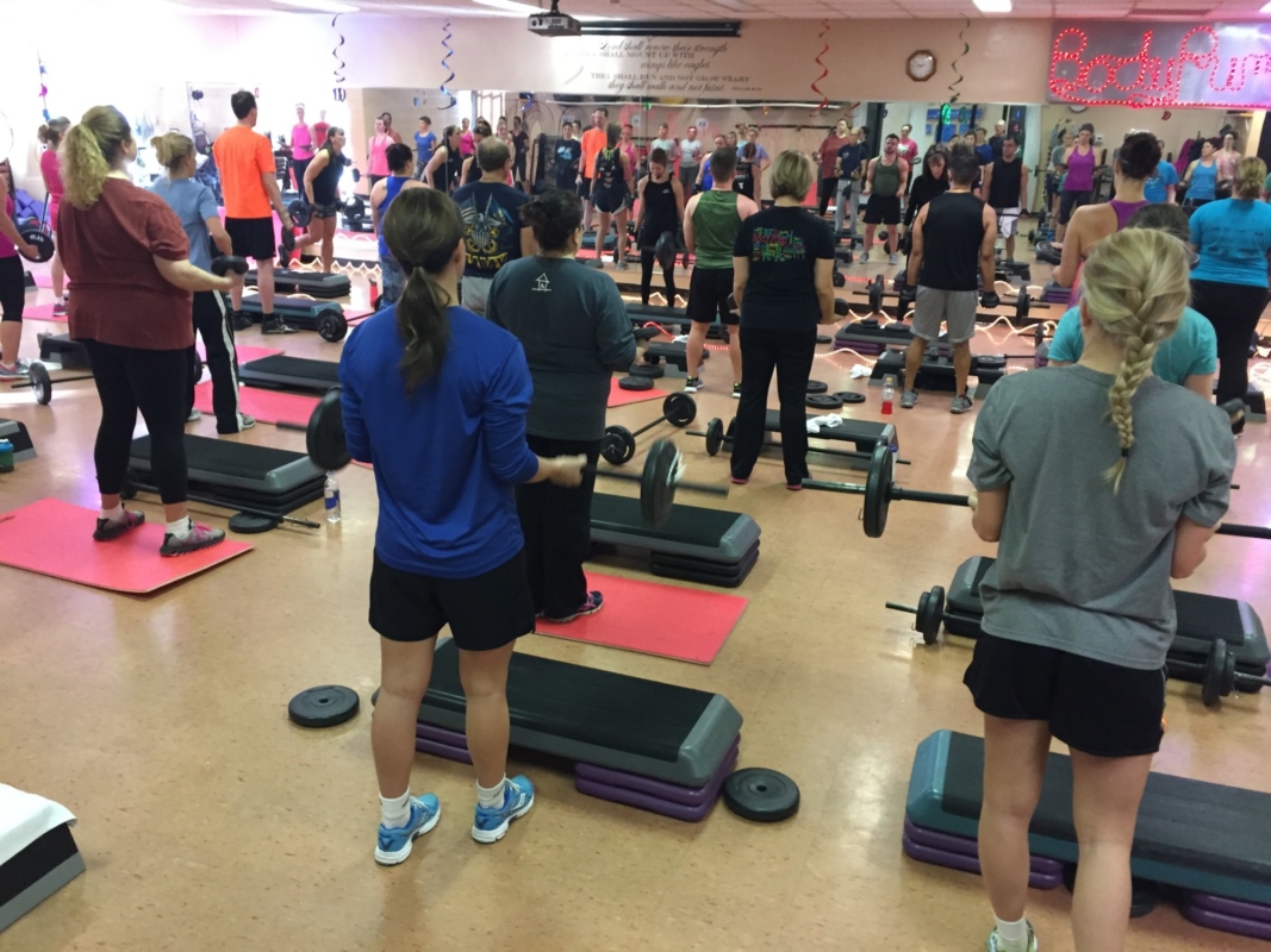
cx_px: 636
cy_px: 476
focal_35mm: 29
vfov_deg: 48.2
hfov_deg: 61.7
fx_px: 1065
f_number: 2.2
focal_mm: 4.15
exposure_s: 1/24
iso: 250
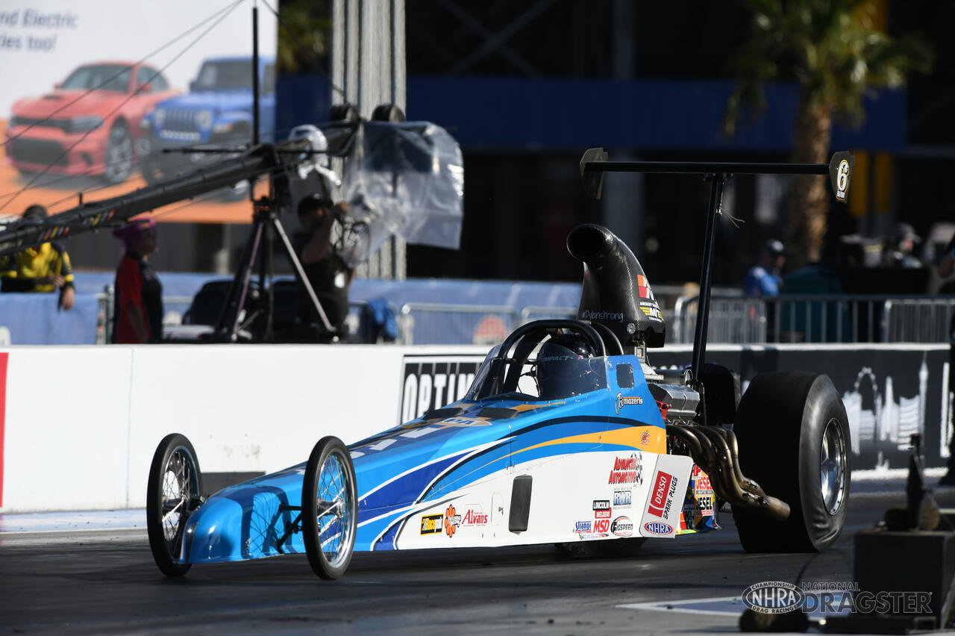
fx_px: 11135
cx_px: 478
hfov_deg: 4.9
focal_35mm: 420
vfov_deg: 3.3
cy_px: 318
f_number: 8
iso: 250
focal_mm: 420
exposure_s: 1/1600
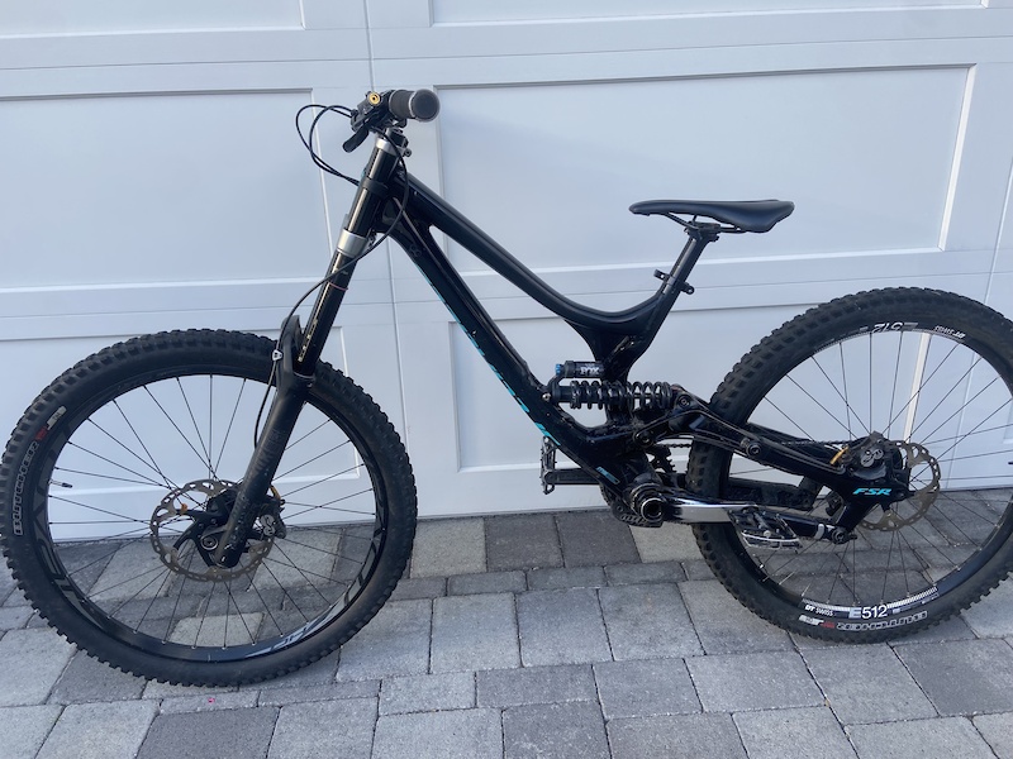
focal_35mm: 26
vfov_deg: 53.1
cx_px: 506
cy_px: 380
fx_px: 761
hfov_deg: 67.3
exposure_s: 1/312
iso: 32
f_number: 1.8
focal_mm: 4.25
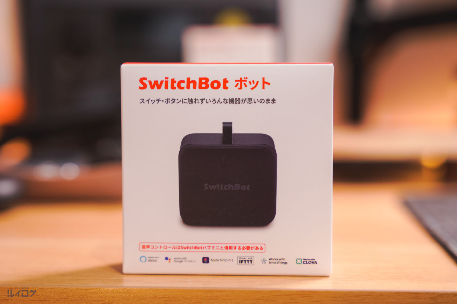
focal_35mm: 70
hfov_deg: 28.8
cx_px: 228
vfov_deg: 19.4
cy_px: 152
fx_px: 888
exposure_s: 1/40
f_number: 4
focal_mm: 70
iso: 1000
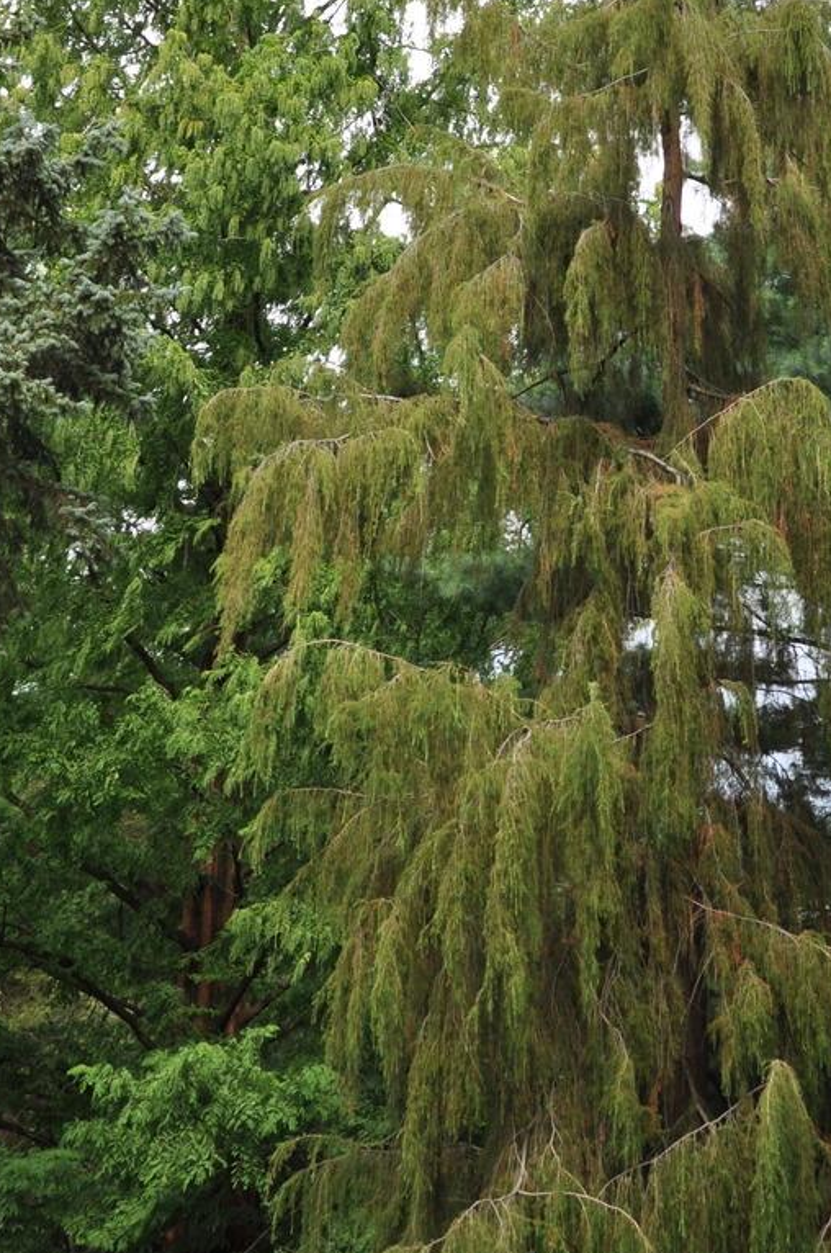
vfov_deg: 33.7
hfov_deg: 22.7
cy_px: 415
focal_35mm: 59
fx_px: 2050
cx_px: 617
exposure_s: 1/200
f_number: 6.3
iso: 200
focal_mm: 20
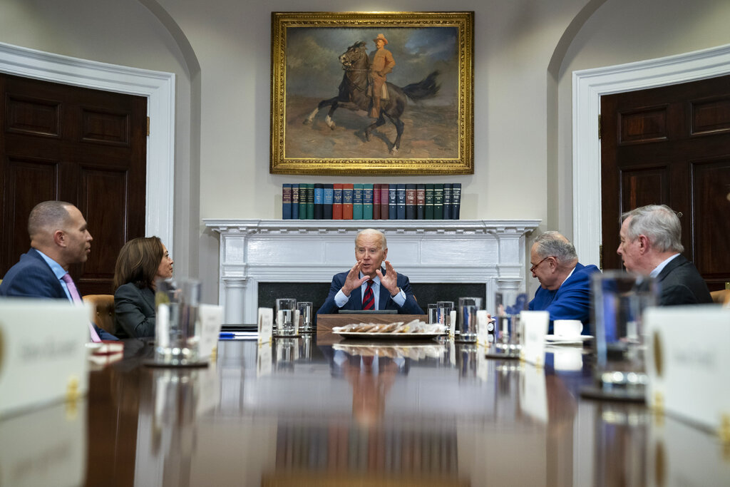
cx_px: 365
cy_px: 244
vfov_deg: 28.7
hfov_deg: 41.9
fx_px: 953
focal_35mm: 47
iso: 2000
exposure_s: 1/250
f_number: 3.5
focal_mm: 47
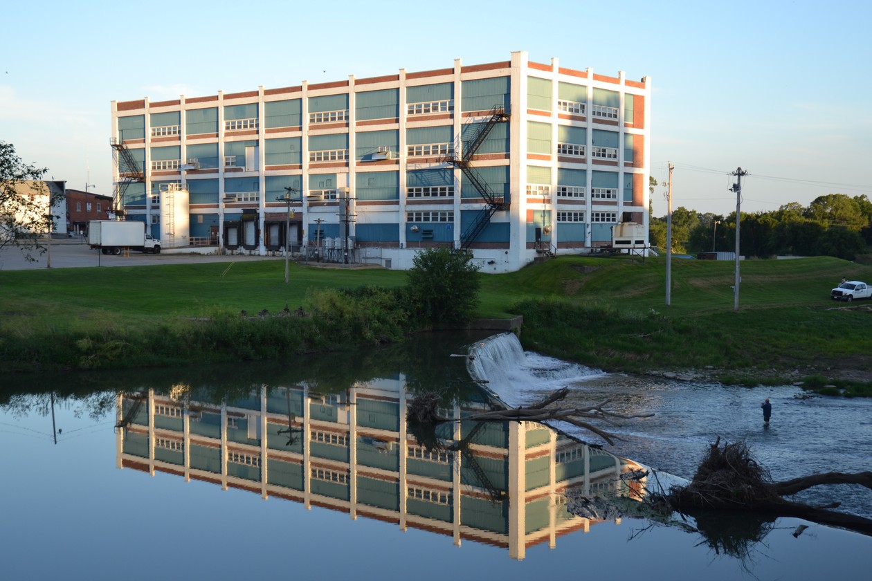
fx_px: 1126
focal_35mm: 46
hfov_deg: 42.3
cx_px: 436
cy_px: 290
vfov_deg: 28.9
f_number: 4
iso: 100
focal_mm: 31
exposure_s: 1/160
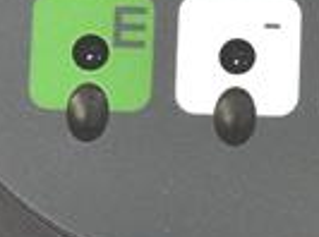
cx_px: 240
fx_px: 2279
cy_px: -55
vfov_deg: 5.9
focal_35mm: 248
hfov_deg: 8.0
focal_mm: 38
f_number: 16
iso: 200
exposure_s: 1/200
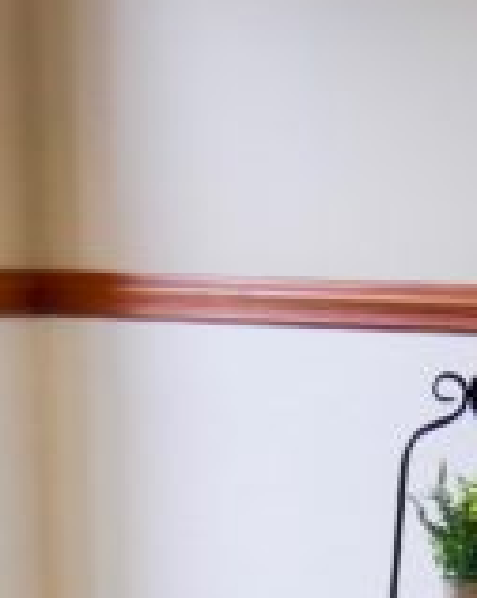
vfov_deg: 11.8
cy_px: 1062
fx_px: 2687
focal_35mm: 152
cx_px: 662
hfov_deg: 9.9
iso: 800
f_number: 5.6
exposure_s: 1/60
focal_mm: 16
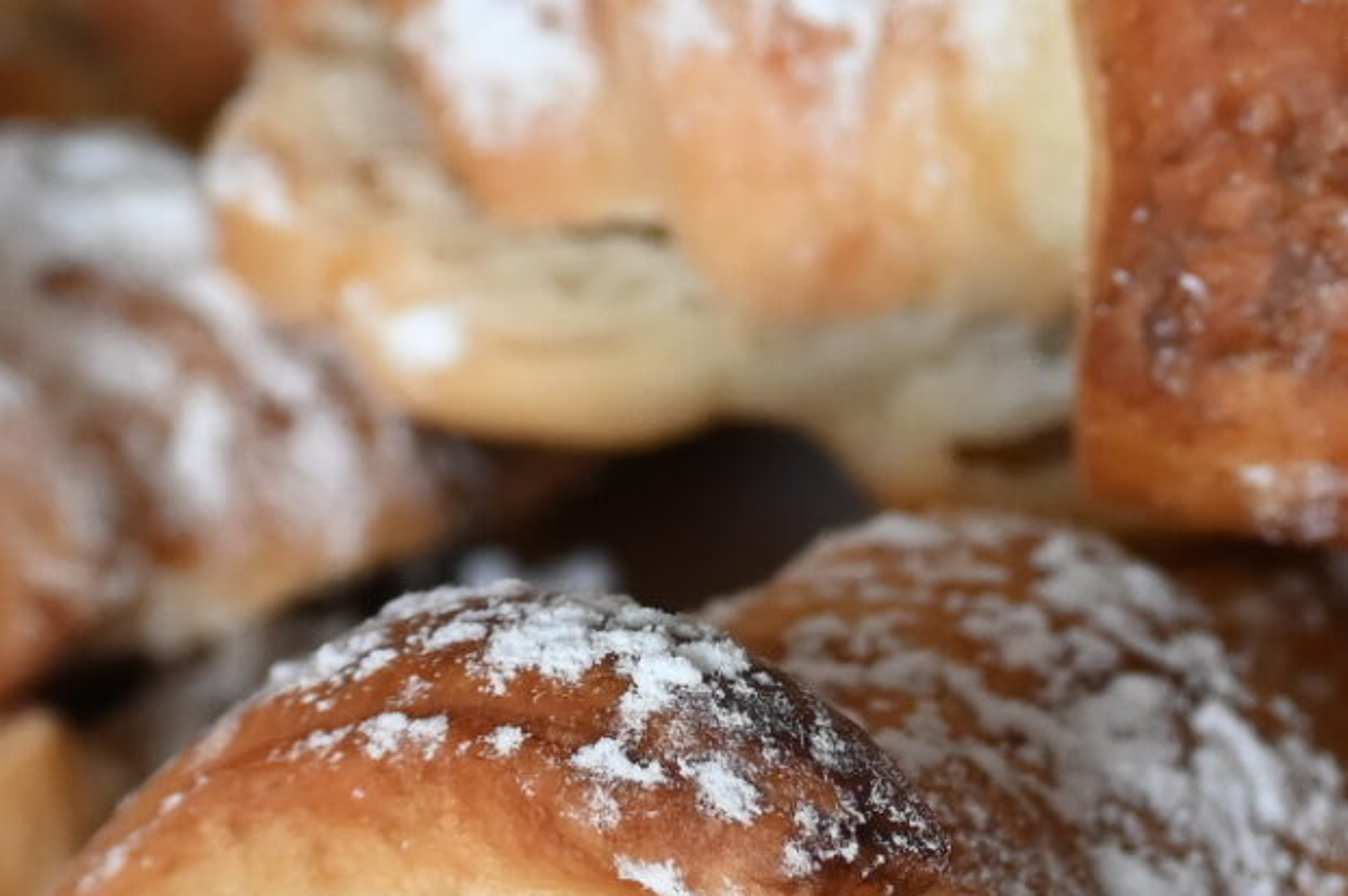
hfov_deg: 5.2
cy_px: 464
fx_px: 14965
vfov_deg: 3.4
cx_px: 1181
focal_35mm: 400
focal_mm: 65
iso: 640
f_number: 7.1
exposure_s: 1/8
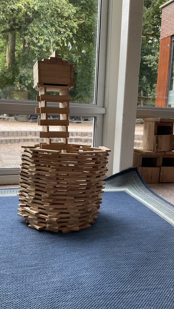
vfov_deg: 61.0
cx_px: 77
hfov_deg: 36.6
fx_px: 263
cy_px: 153
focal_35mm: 32
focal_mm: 3
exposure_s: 1/100
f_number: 1.8
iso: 64
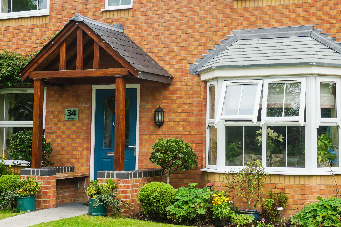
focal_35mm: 63
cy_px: 88
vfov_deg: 21.5
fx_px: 597
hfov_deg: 31.5
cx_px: 243
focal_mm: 21
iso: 100
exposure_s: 1/80
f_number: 8
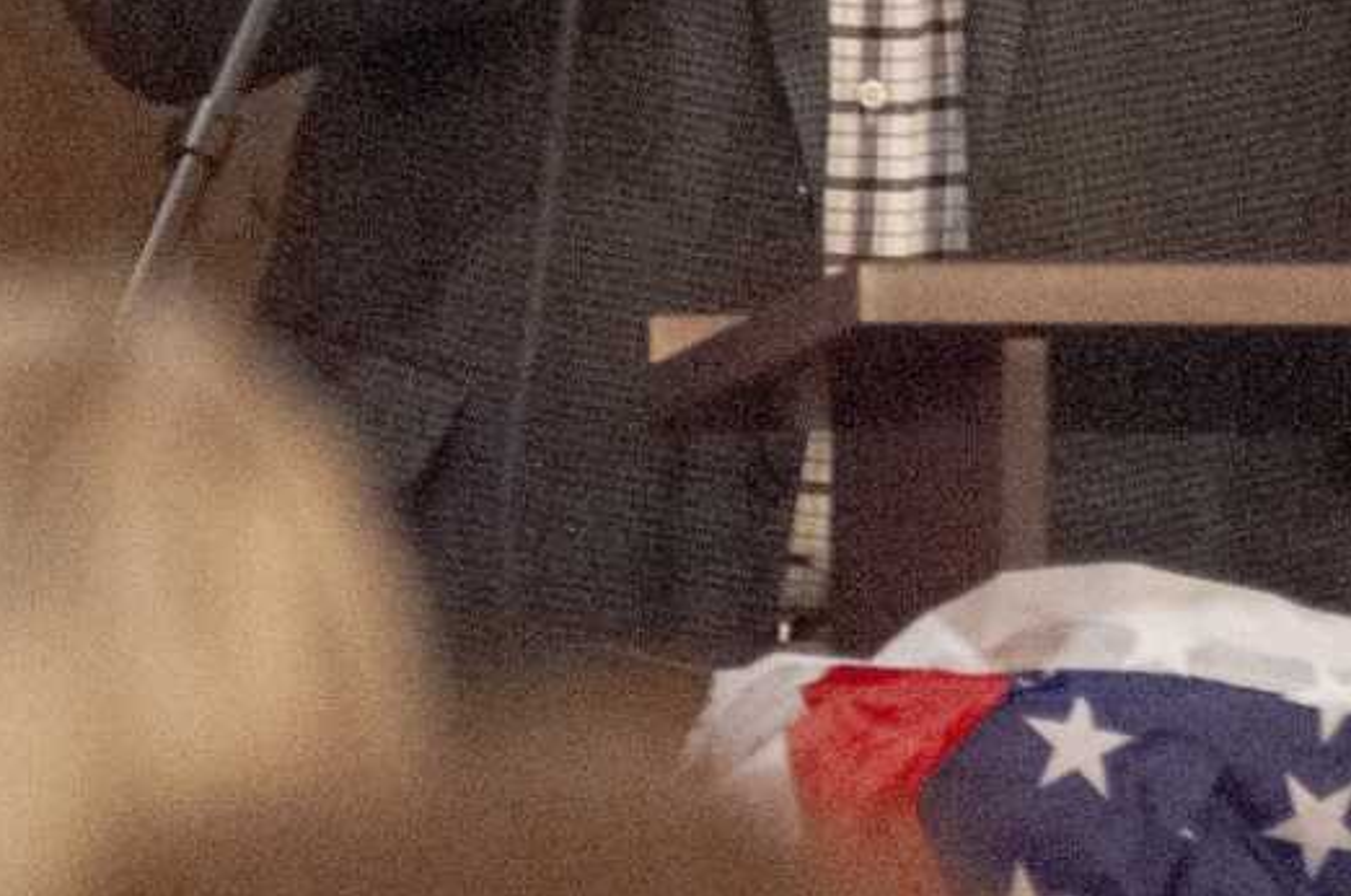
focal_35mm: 1001
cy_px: -735
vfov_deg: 1.4
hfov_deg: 2.1
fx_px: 37496
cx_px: 857
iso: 4000
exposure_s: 1/60
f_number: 2.8
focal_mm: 170
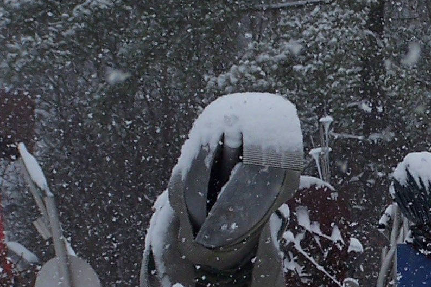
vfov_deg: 4.3
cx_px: 592
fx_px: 3796
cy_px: 205
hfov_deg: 6.4
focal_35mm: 317
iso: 80
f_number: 3.2
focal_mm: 15.6
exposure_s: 1/500
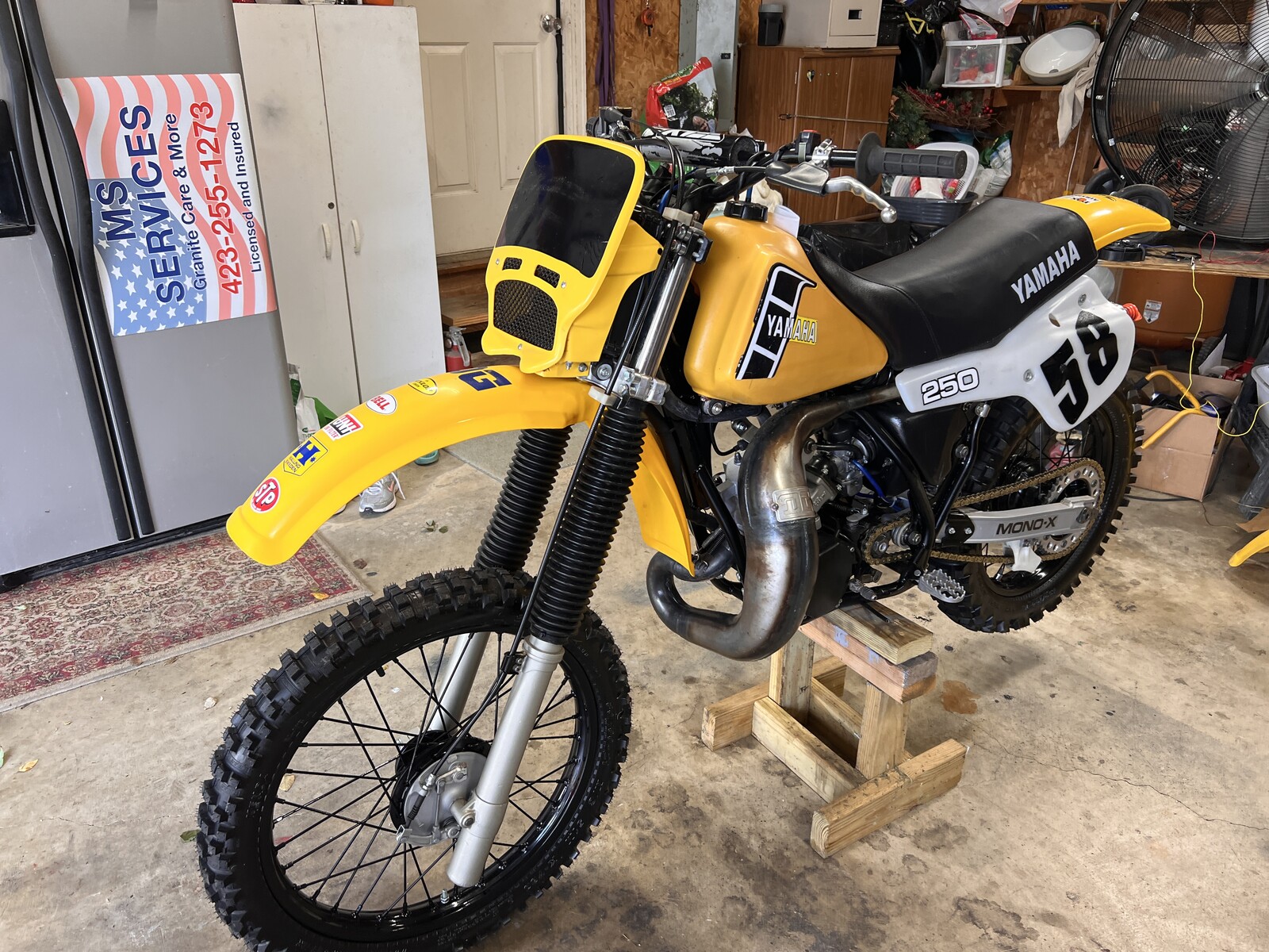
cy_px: 476
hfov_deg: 67.3
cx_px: 634
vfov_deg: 53.1
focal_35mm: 26
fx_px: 953
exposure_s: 1/120
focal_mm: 5.7
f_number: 1.5
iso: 125
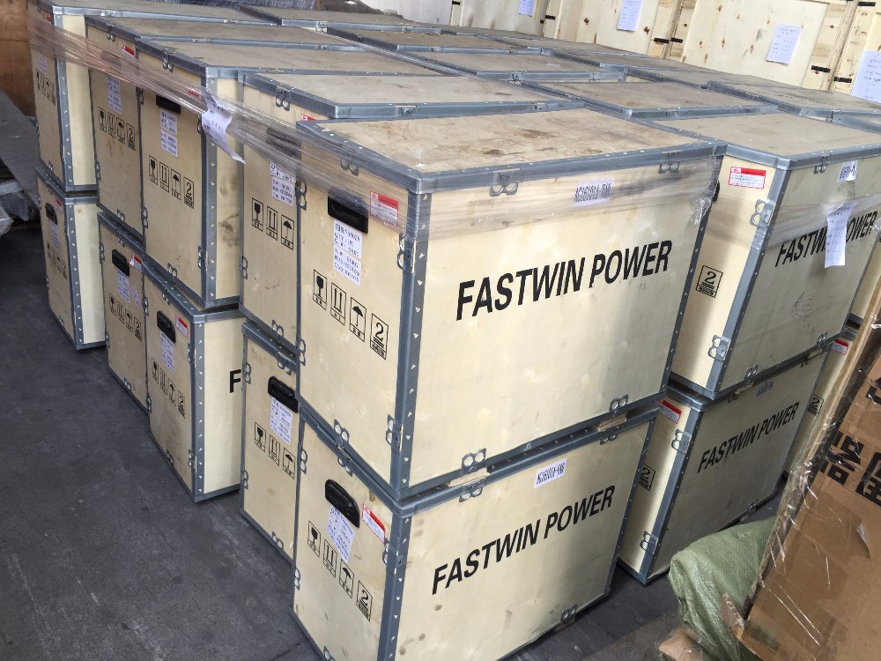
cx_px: 440
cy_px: 330
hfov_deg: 61.7
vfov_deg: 48.2
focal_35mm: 29
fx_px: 738
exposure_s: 1/60
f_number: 2.2
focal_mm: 4.15
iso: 32
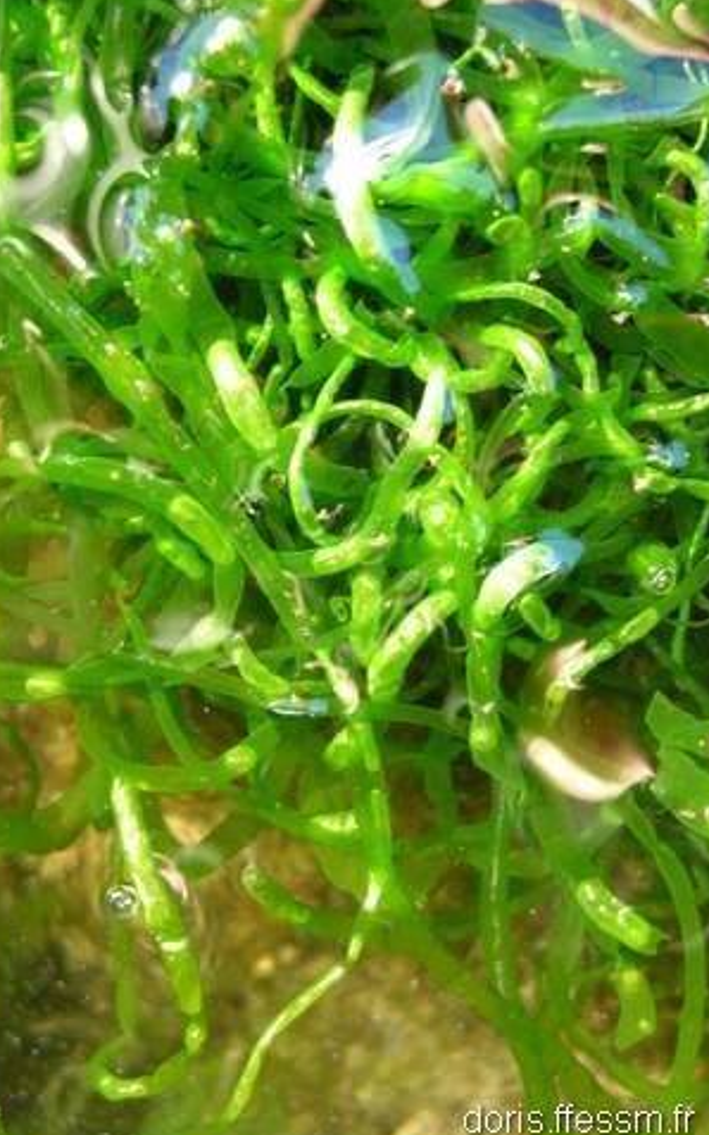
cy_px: 571
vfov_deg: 38.9
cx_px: 326
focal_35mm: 52
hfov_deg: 24.9
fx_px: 1608
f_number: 2.7
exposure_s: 1/63.4
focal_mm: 7.5
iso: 241
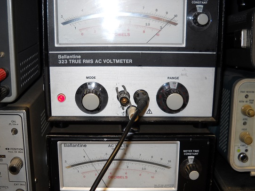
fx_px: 361
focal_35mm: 49
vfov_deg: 29.6
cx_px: 112
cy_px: 113
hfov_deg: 38.8
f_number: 3.1
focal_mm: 6.72
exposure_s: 1/30
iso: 64
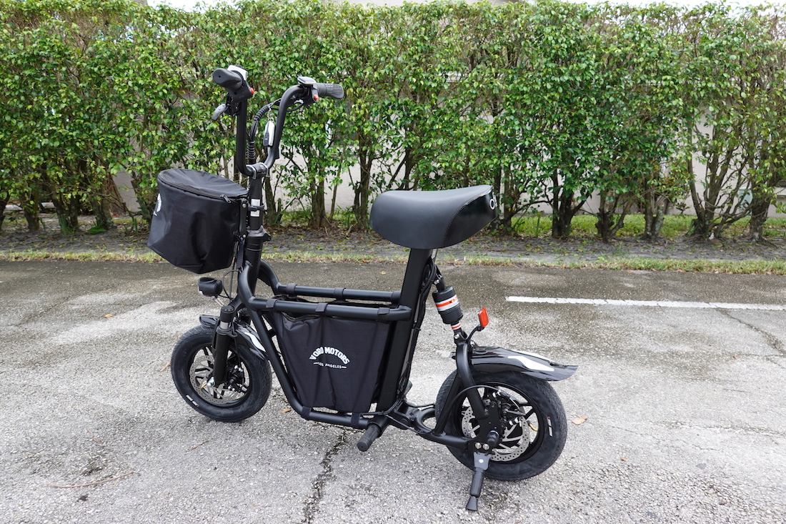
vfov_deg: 53.1
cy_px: 262
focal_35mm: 24
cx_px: 393
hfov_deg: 73.8
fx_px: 524
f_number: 3.2
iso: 100
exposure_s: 1/100
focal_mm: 9
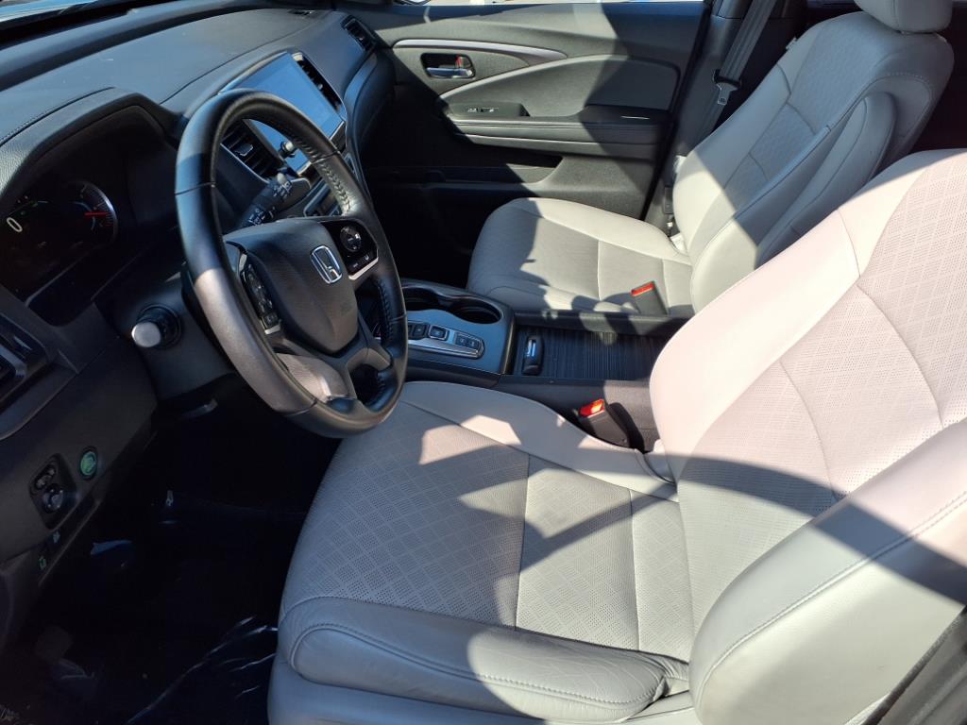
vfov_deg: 51.4
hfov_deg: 65.3
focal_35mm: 27
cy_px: 362
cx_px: 484
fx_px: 754
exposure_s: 1/714
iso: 40
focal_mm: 3.58
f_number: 1.9
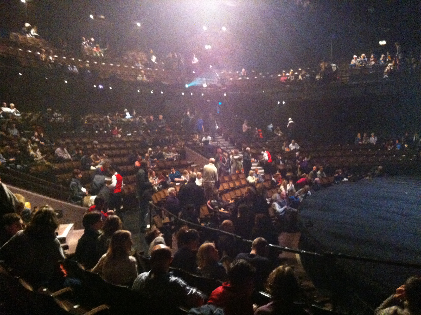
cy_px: 158
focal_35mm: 35
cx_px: 210
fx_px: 425
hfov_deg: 52.7
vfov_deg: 40.6
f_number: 2.8
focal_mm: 3.85
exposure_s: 1/15
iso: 1000
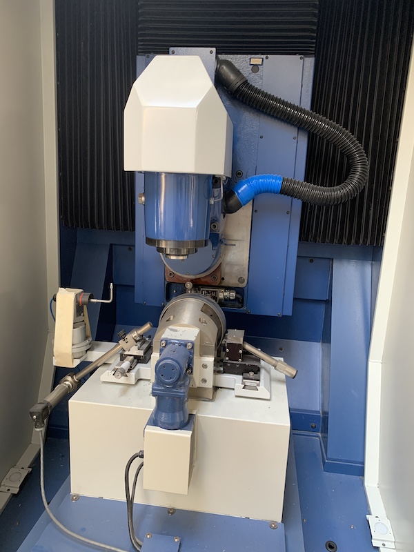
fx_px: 415
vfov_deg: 67.3
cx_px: 207
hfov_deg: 53.1
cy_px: 276
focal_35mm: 26
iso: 200
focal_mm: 4.25
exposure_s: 1/60
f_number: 1.8
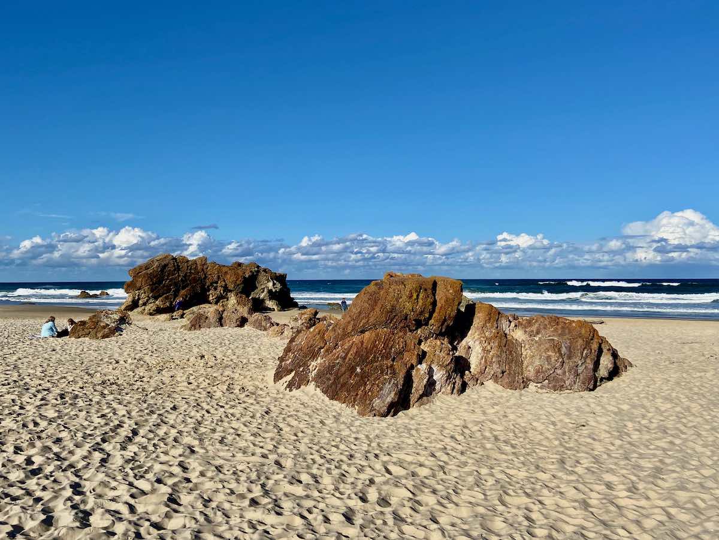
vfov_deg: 53.1
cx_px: 360
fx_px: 540
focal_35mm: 26
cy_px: 270
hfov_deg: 67.3
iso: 32
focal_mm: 4.25
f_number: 1.8
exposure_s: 1/5025
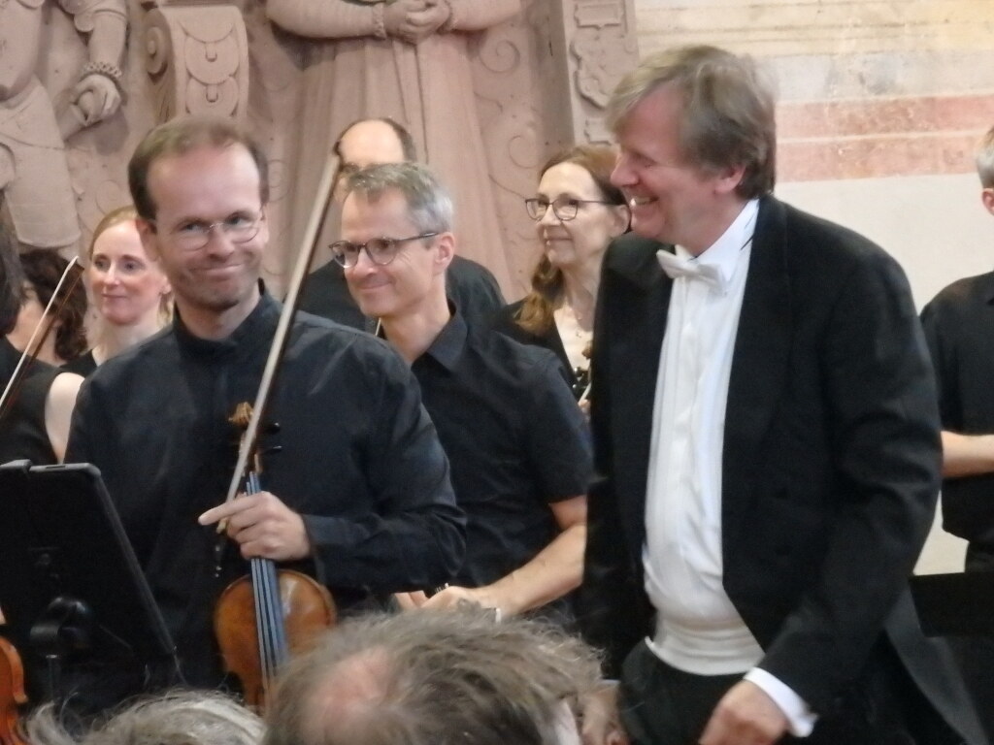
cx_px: 497
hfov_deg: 11.7
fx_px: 4853
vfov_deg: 8.8
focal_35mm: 169
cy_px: 372
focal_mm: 30.2
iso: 3200
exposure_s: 1/50
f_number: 5.7
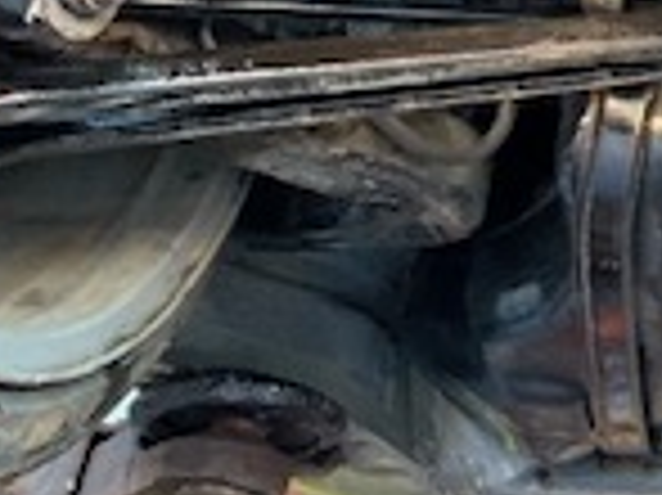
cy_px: -68
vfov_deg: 12.8
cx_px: 1310
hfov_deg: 14.5
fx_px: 2159
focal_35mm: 113
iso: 250
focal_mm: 4.25
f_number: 1.8
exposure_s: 1/33
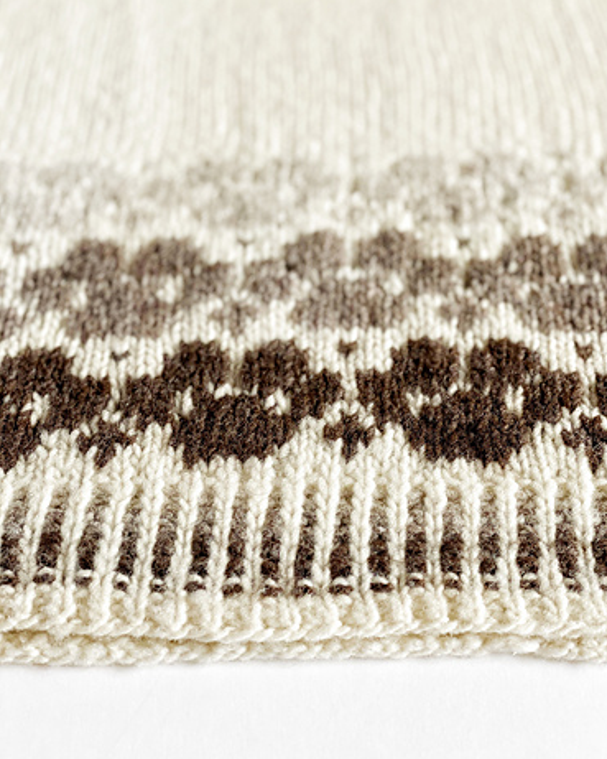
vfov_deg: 34.1
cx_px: 307
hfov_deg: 27.6
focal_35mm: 55
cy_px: 380
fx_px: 1235
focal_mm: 6
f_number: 2
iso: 125
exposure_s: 1/122
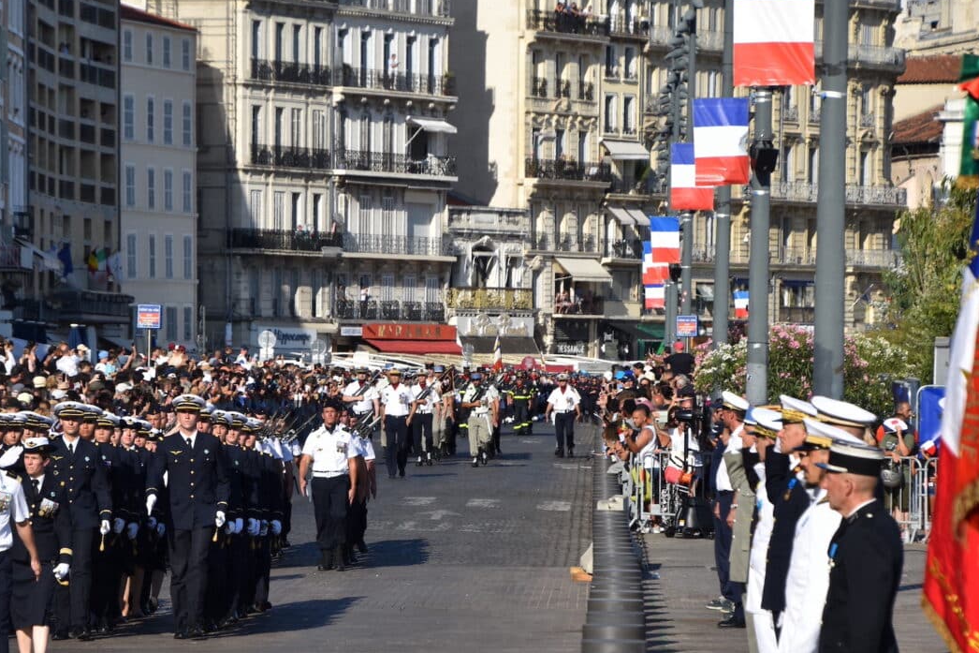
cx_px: 383
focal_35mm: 213
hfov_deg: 9.7
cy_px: 394
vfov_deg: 6.4
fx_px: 5791
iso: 140
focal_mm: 116
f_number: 8
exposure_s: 1/500
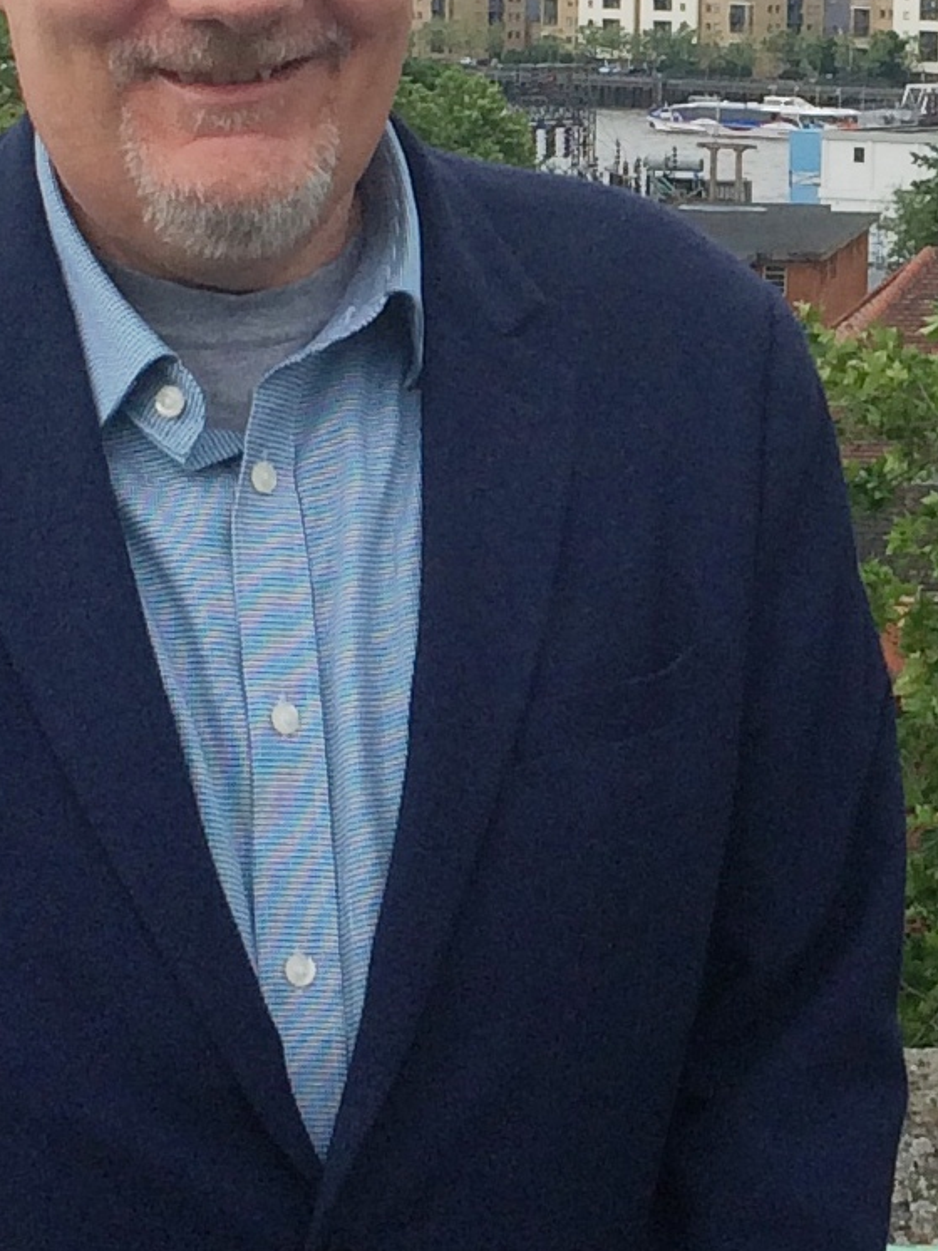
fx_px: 1988
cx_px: 289
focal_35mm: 55
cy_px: 115
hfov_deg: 26.4
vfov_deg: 33.1
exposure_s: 1/2160
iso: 32
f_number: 2.2
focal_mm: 4.15
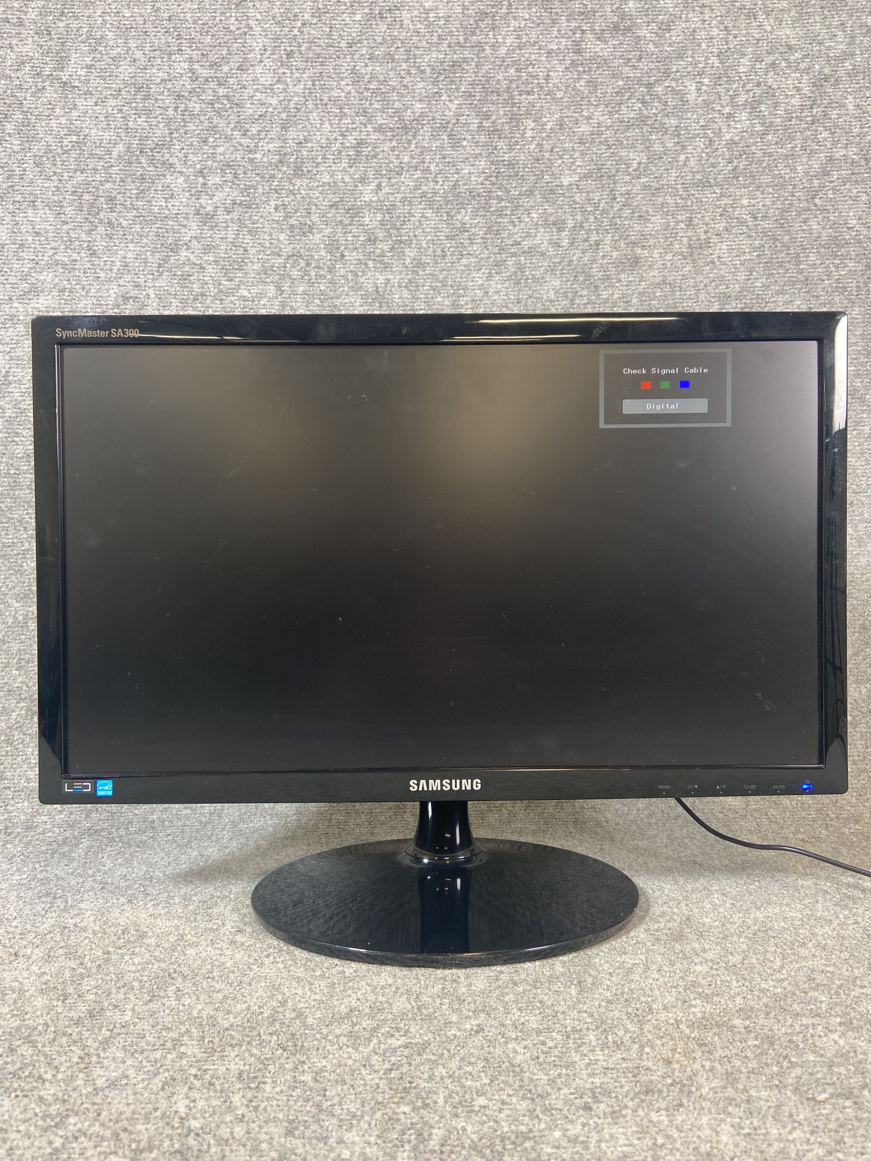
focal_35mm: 26
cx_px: 436
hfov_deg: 53.1
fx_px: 872
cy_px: 580
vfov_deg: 67.3
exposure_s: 1/50
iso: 80
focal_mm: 4.25
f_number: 1.8
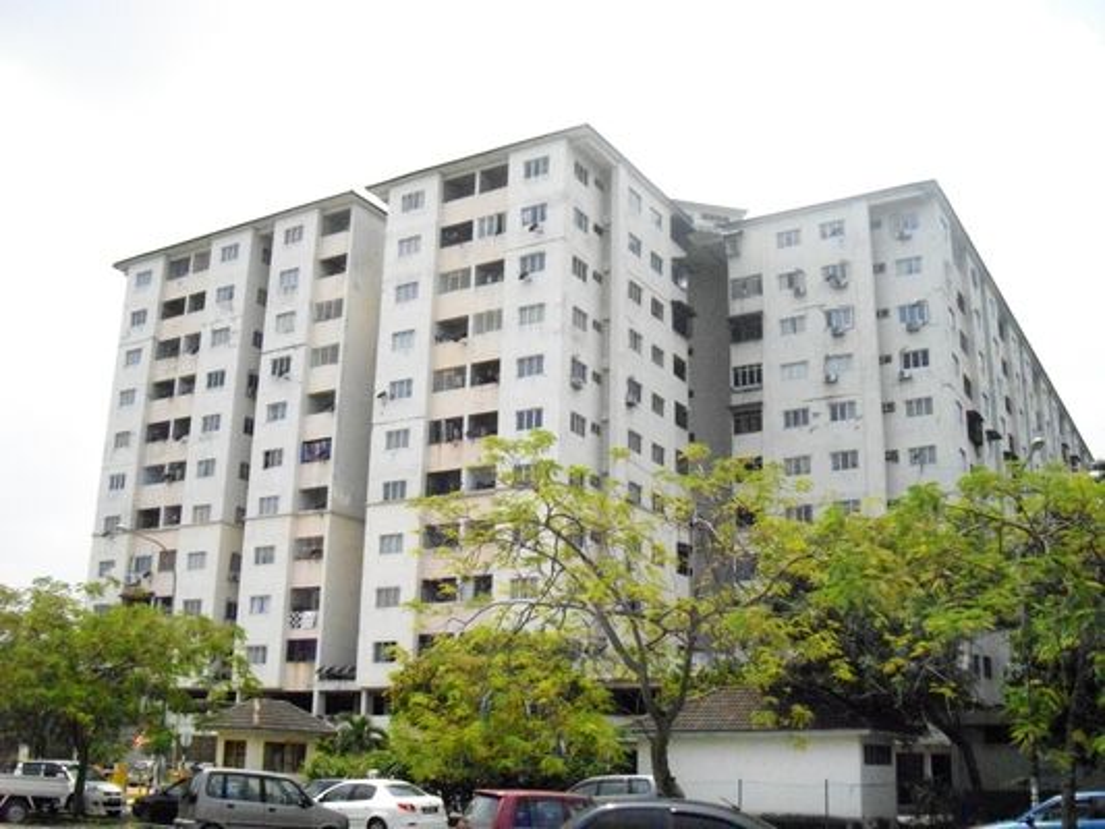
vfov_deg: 37.7
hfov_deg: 49.0
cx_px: 552
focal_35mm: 38
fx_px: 1213
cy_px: 414
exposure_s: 1/2000
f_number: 8
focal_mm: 7.9
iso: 1600
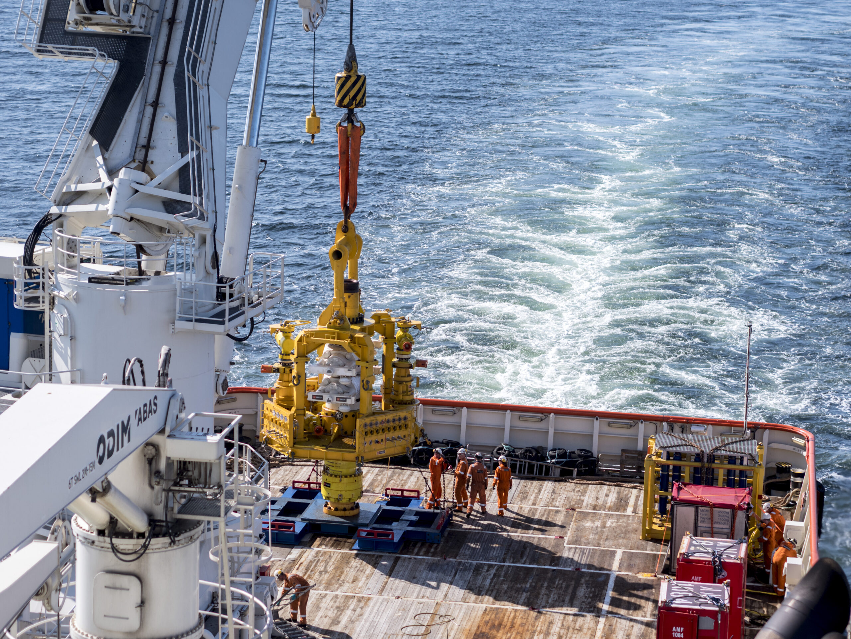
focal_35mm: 90
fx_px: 2213
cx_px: 426
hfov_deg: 21.8
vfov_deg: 16.4
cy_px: 320
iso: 100
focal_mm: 45
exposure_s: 1/400
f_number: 2
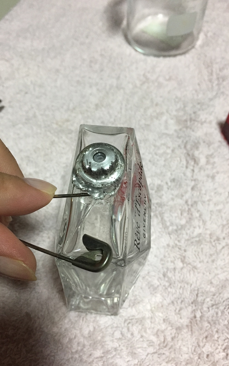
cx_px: 103
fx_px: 310
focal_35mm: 31
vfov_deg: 61.2
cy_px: 183
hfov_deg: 40.5
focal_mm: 4.15
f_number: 2.2
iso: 160
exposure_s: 1/30
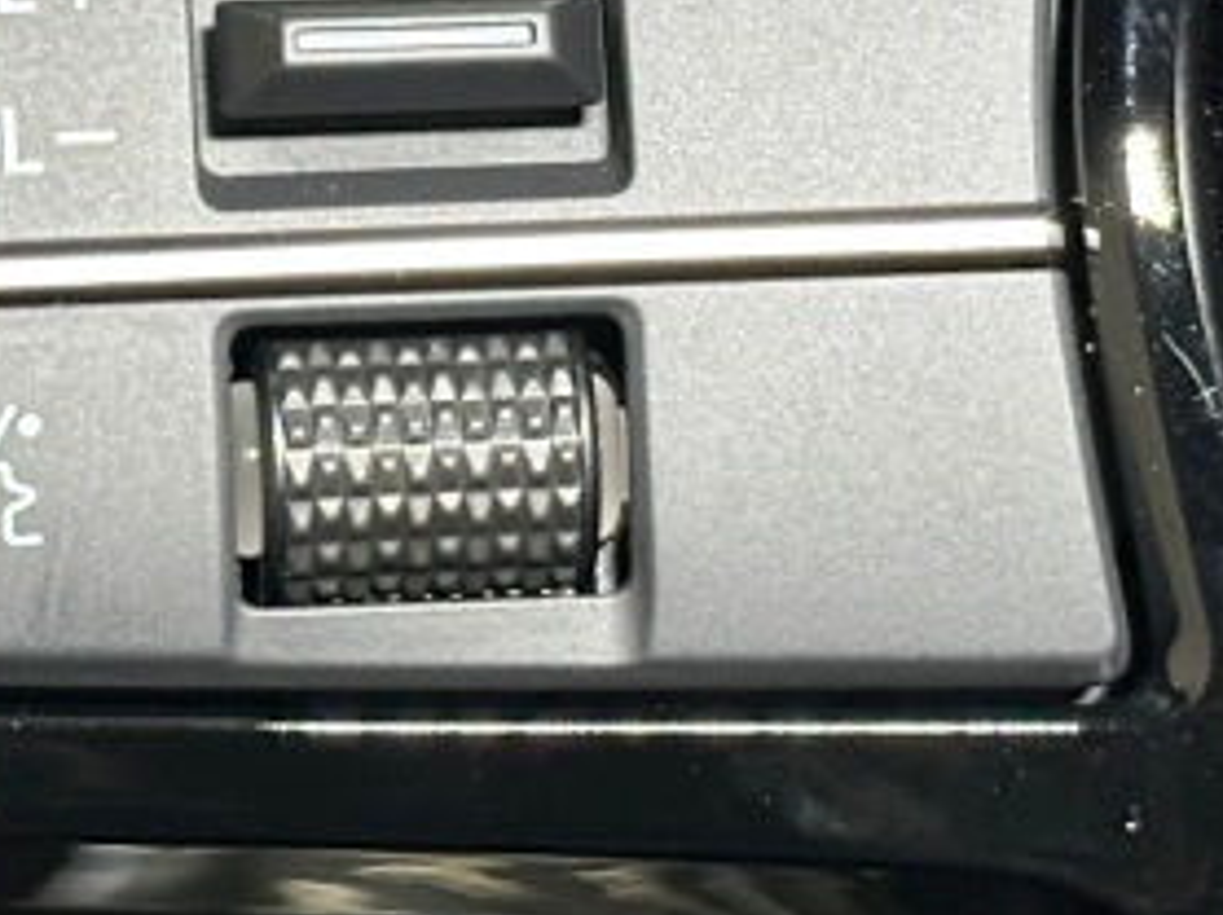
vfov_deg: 8.4
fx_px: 6248
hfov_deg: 11.2
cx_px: 431
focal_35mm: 177
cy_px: 119
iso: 320
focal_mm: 6.86
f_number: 1.78
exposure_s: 1/40
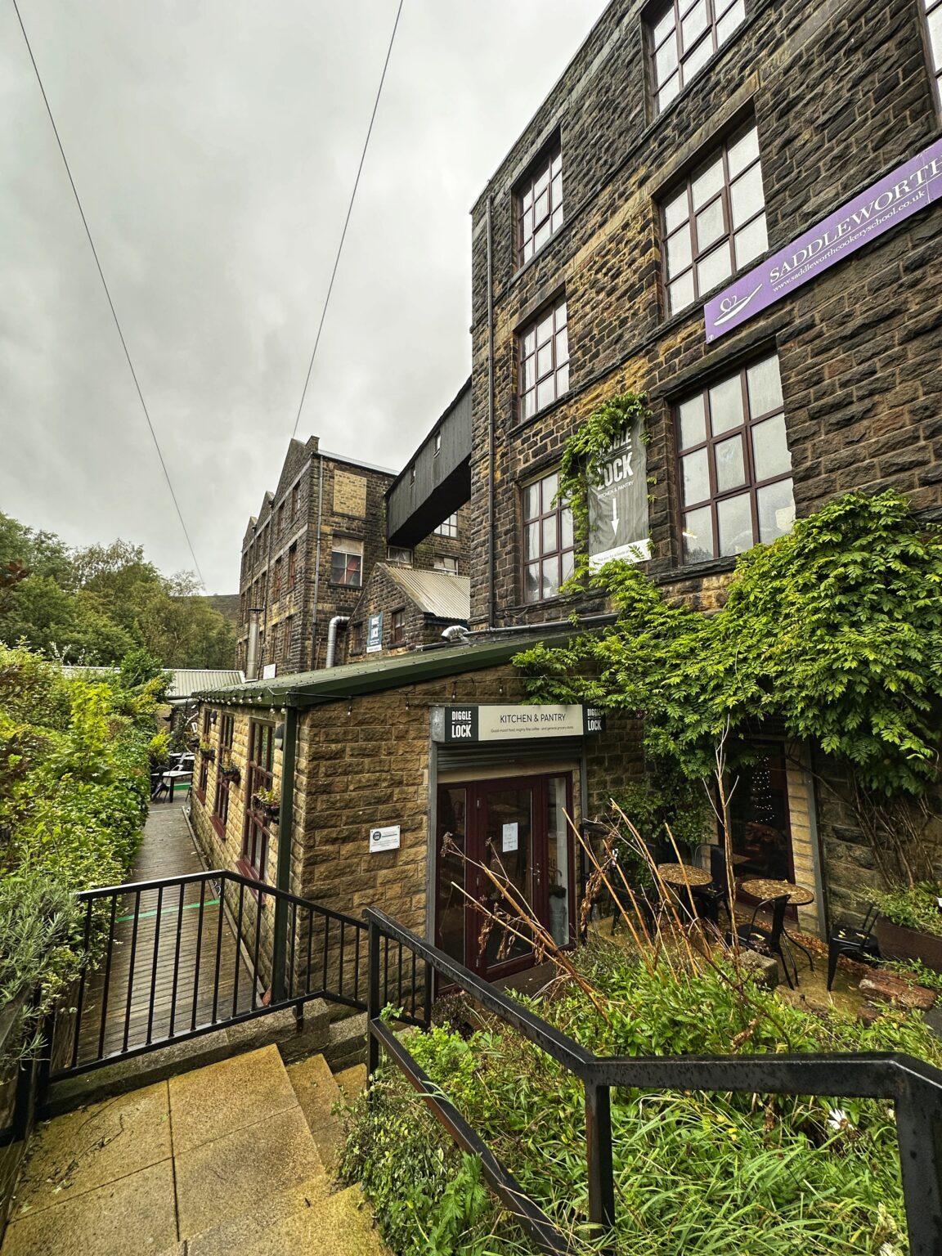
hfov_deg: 85.7
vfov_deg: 102.1
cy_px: 628
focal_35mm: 14
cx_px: 471
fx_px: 508
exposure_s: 1/186
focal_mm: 2.22
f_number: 2.2
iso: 40
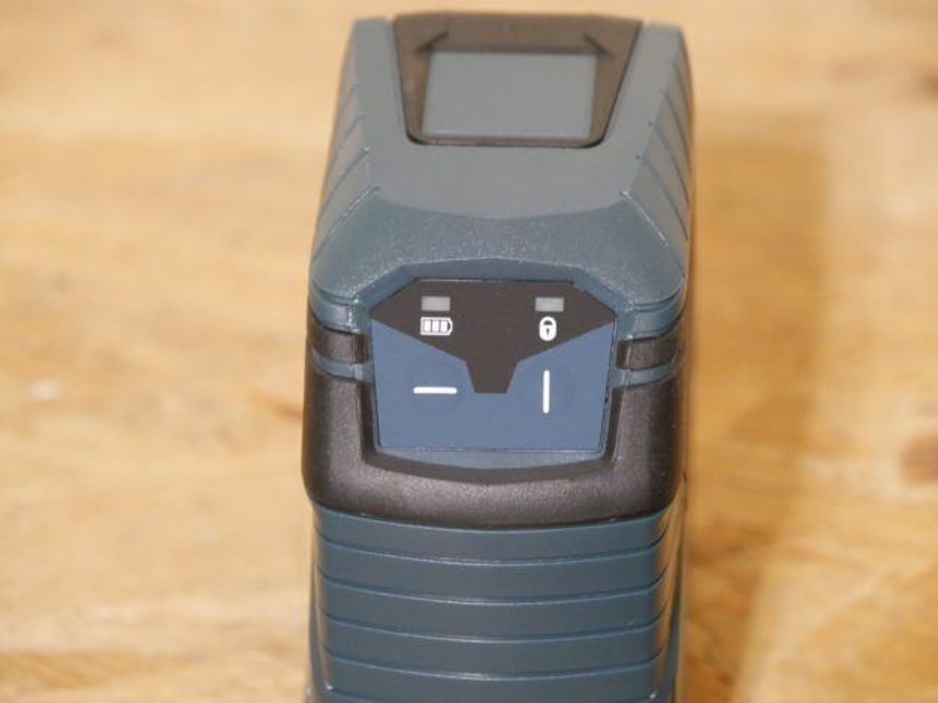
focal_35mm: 184
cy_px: 352
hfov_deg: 10.7
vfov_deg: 8.1
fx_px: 4985
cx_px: 469
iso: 3200
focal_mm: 92
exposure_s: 1/40
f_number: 5.4
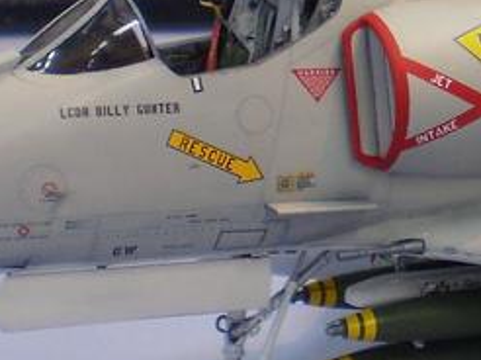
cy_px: 110
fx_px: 2082
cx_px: 514
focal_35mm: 150
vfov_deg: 9.9
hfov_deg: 13.0
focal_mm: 6.3
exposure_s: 1/20
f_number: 3.1
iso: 125
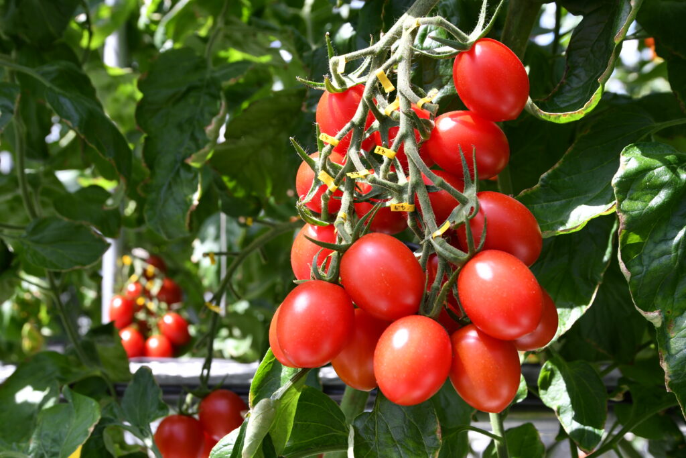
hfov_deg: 37.8
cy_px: 229
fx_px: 1000
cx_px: 343
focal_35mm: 52
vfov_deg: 25.8
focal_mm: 35
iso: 100
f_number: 7.1
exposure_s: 1/60
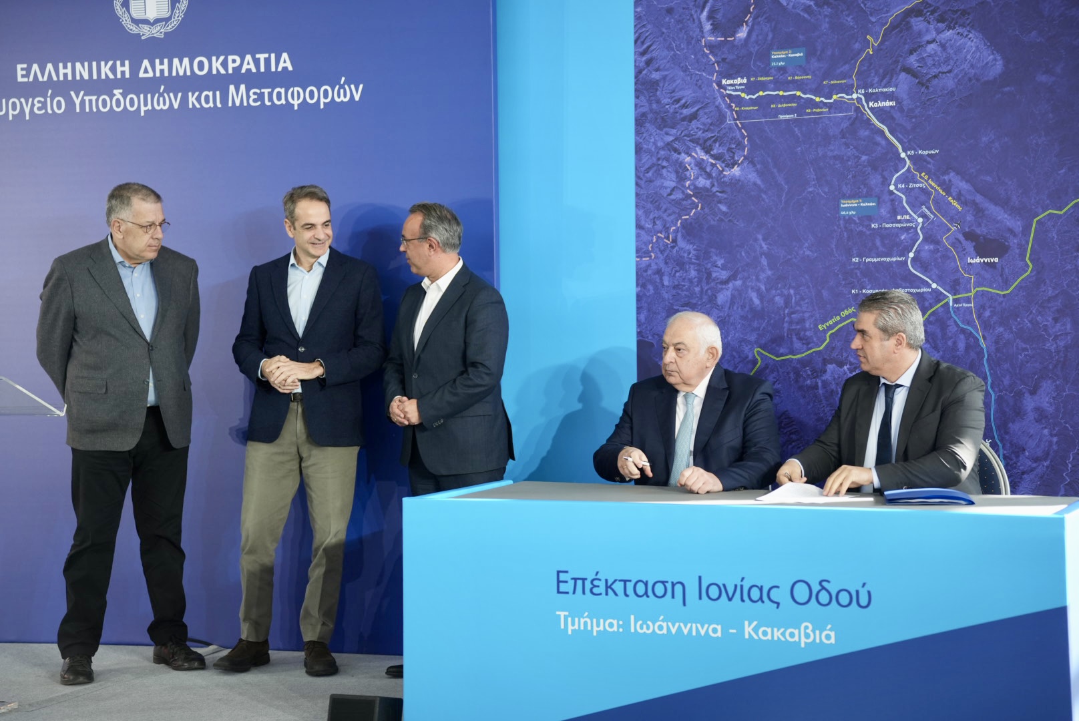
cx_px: 540
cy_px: 360
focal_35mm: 64
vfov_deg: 21.3
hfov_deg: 31.4
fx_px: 1920
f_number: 2.8
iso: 640
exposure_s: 1/500
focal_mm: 64
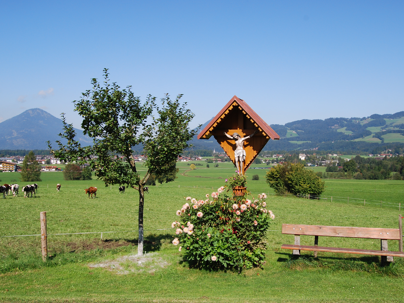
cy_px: 154
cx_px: 201
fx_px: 350
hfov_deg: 60.0
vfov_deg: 46.8
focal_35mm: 30
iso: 180
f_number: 10
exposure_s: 1/250
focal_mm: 18
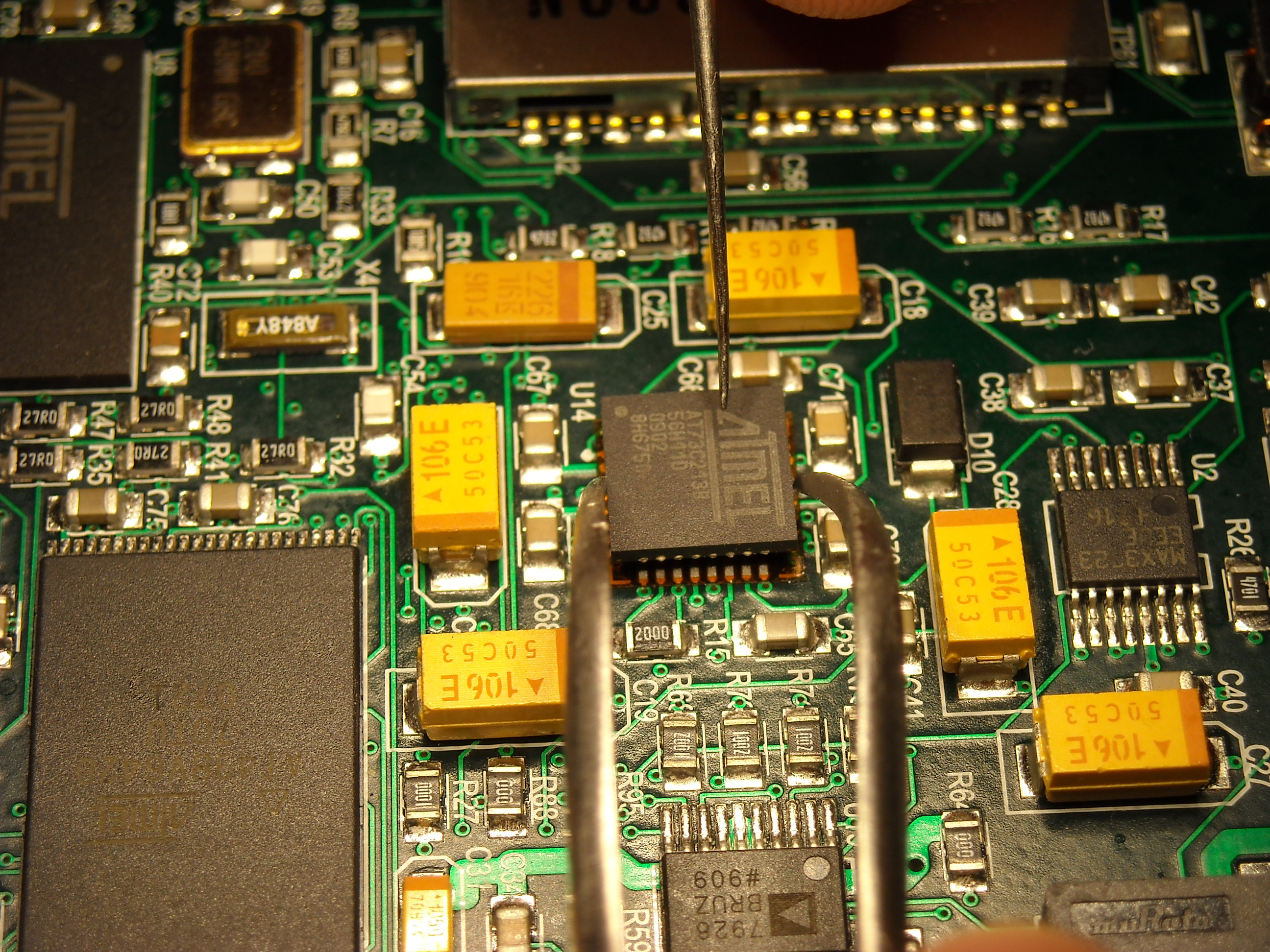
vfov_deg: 14.1
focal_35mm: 105
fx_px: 3852
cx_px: 635
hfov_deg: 18.7
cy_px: 476
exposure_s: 1/323
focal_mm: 17.1
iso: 64
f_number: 4.7
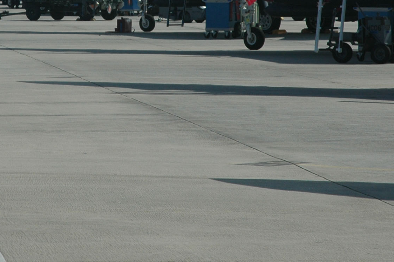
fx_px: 3072
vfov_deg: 4.9
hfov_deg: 7.3
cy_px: -33
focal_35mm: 281
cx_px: 122
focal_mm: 70
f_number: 11
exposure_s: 1/500
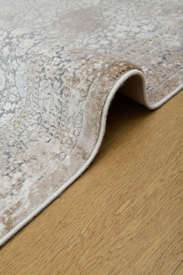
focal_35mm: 35
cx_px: 92
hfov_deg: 37.9
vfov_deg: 54.4
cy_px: 138
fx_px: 267
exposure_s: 1/200
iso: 250
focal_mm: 35
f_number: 10
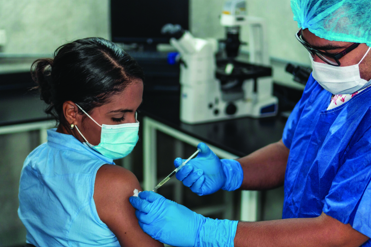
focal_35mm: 61
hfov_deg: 33.1
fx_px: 624
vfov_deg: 22.4
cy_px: 140
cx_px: 180
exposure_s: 1/100
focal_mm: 35
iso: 400
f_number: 1.8
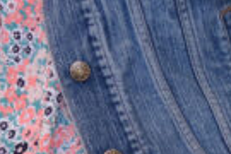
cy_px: -143
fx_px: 3901
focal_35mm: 608
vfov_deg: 2.3
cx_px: -317
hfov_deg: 3.4
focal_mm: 56
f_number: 2.8
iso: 800
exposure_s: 1/250
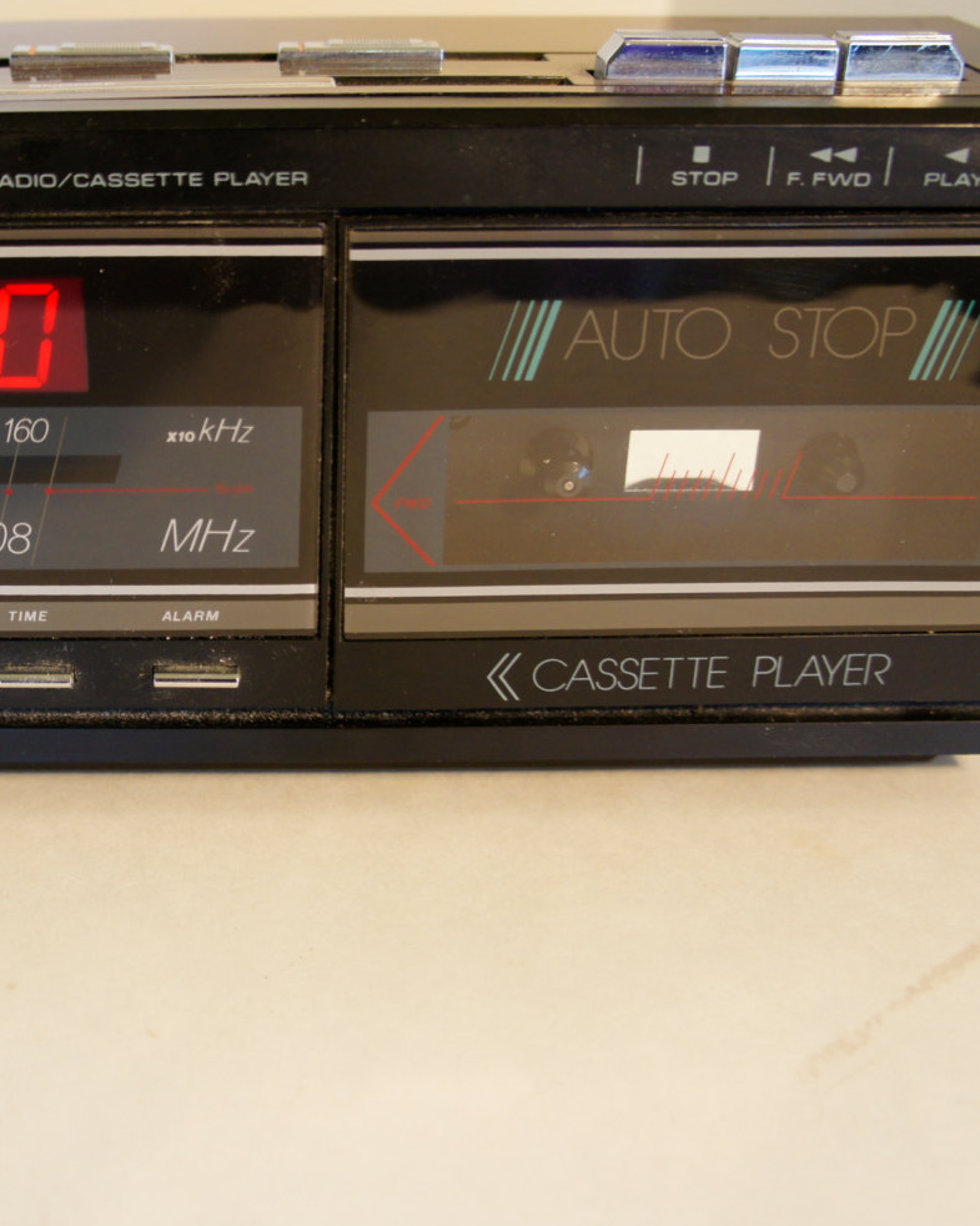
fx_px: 1560
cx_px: 215
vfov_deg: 42.9
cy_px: 606
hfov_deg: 34.0
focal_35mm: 43
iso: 500
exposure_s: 1/30
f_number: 4
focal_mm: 20
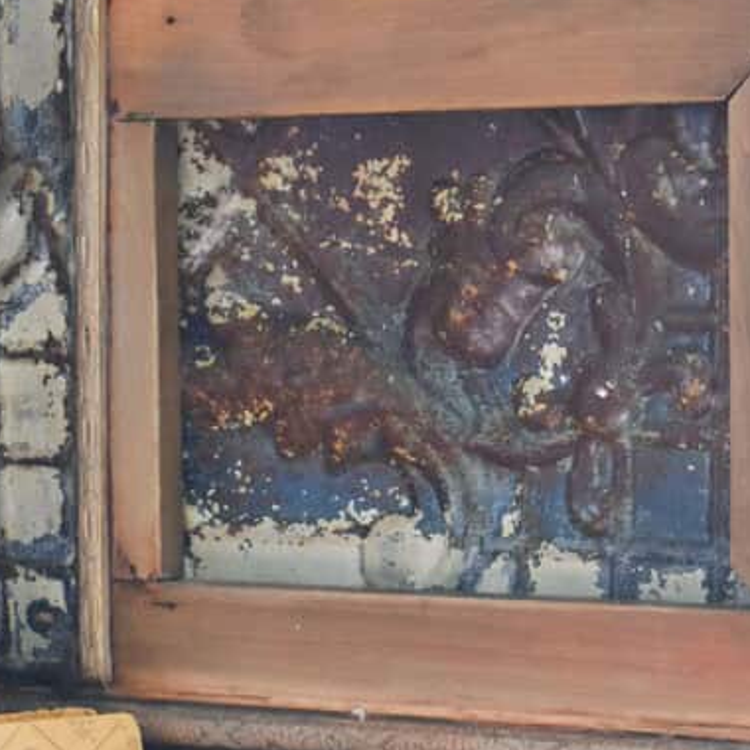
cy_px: 726
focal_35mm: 178
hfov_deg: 9.8
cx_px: 320
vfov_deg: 9.8
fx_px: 4363
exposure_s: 1/60
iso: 1000
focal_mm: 46
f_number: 5
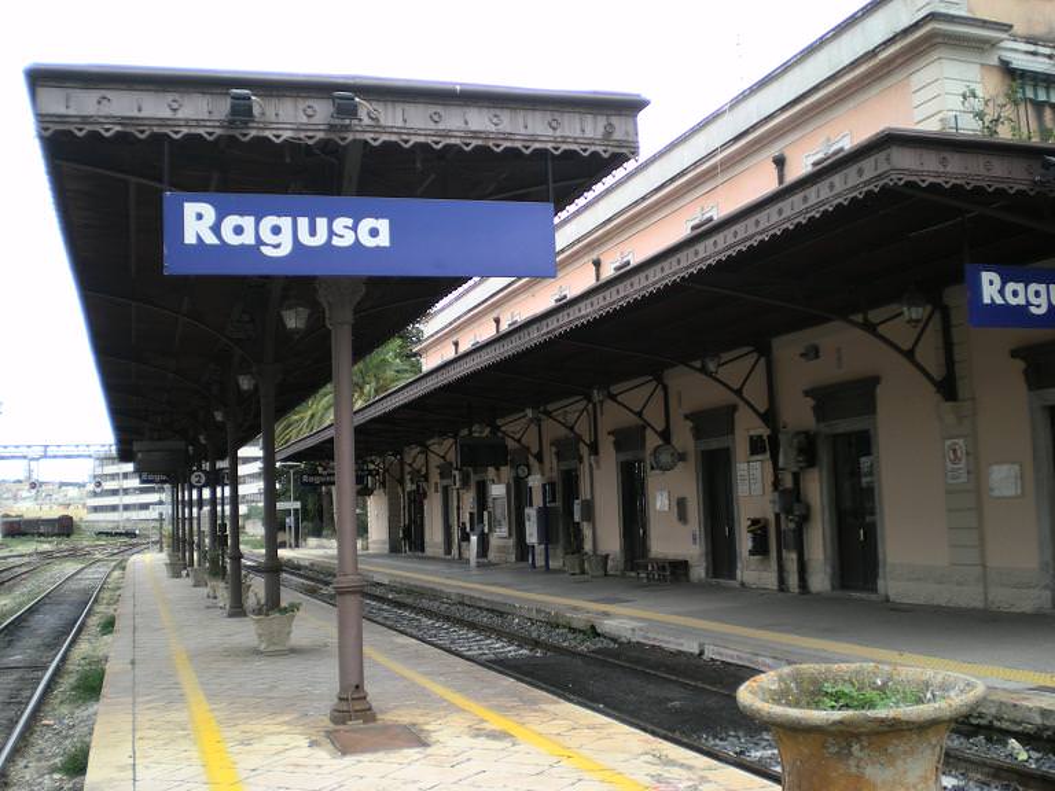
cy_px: 396
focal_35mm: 38
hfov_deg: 49.0
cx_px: 528
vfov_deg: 37.7
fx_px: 1158
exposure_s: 1/171
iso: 50
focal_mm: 6.3
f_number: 3.1
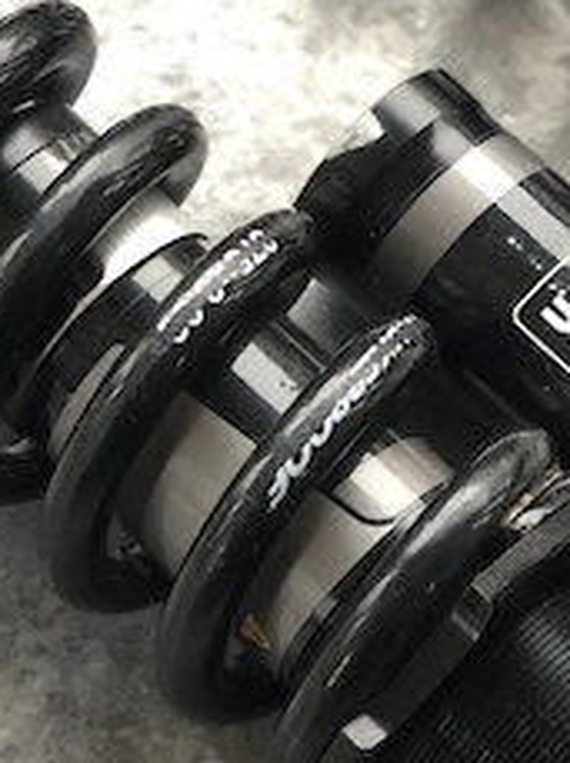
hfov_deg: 8.1
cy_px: -3
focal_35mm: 182
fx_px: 4007
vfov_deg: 10.8
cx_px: 263
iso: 125
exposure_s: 1/24
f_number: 2.4
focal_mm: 6
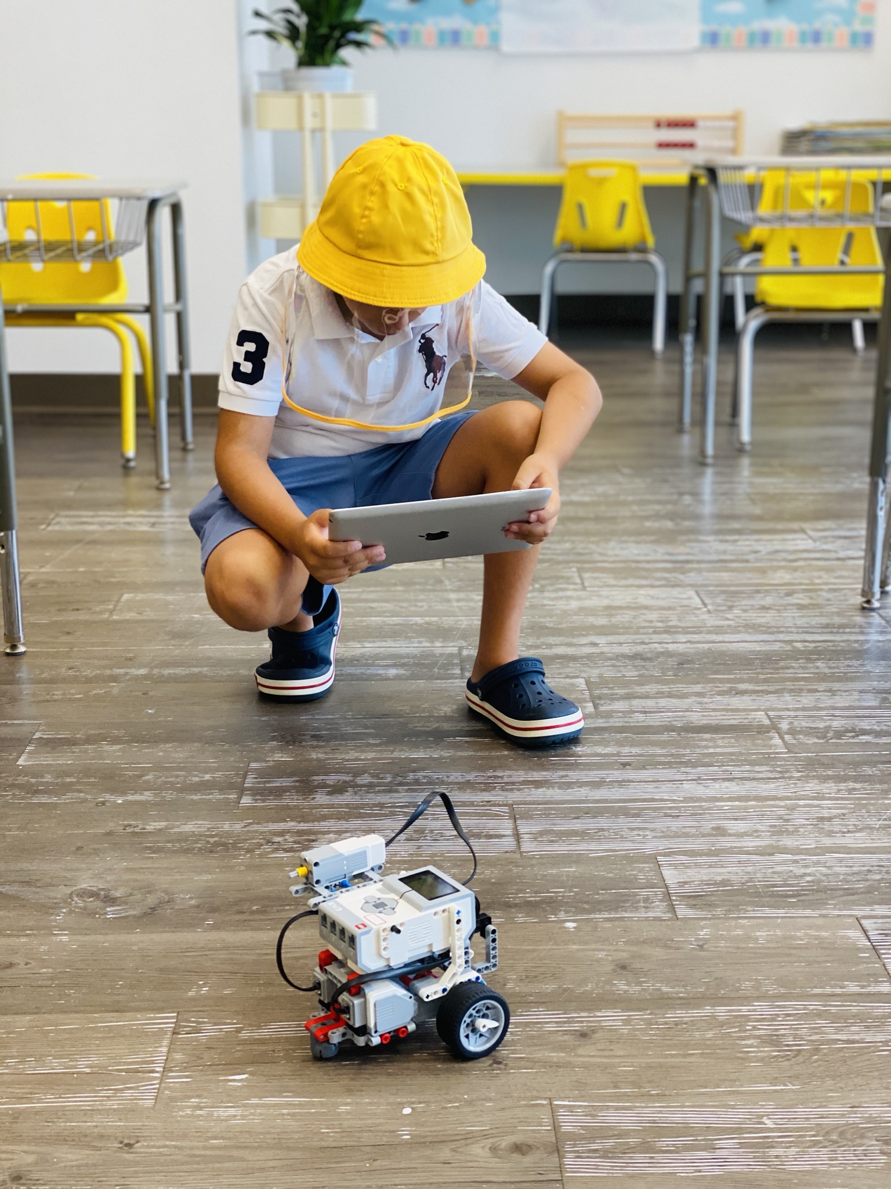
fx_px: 1785
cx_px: 446
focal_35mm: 52
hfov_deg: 28.0
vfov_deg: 36.8
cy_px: 594
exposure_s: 1/120
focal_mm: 6
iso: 160
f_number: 2
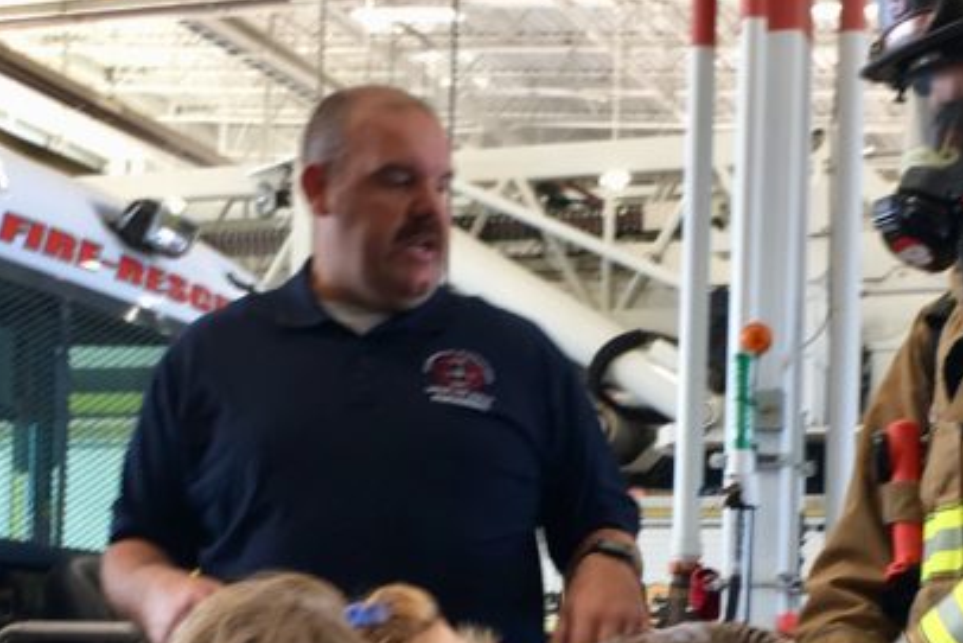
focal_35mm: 76
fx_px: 2034
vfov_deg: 17.6
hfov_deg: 26.6
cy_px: 631
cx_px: 560
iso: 25
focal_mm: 4.15
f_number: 2.2
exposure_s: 1/40
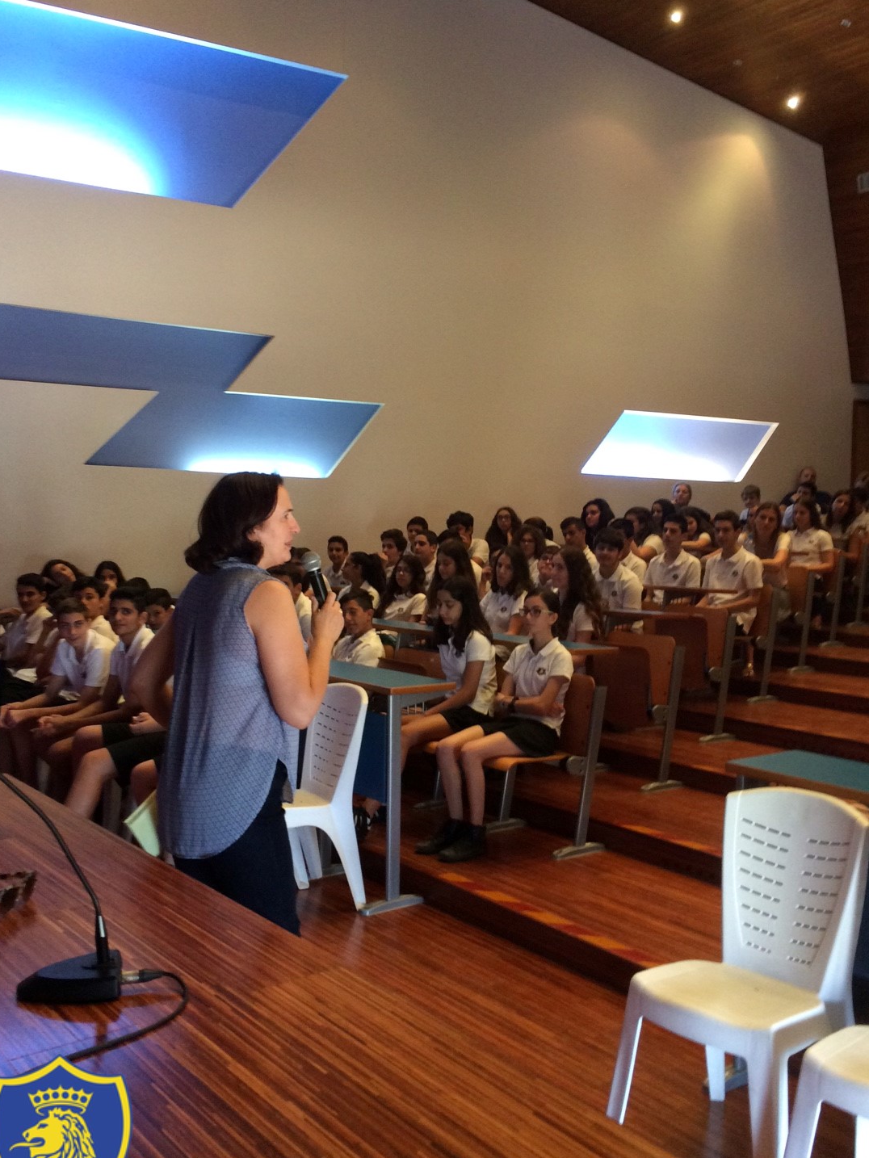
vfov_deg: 55.3
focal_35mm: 33
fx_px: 1104
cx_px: 447
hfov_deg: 43.0
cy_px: 581
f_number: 2.2
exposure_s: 1/33
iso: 200
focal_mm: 4.15
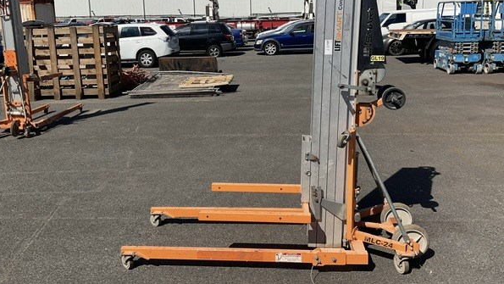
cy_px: 97
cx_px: 253
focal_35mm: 34
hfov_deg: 58.0
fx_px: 454
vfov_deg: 34.4
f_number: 1.8
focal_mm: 3
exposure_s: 1/3534
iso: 16
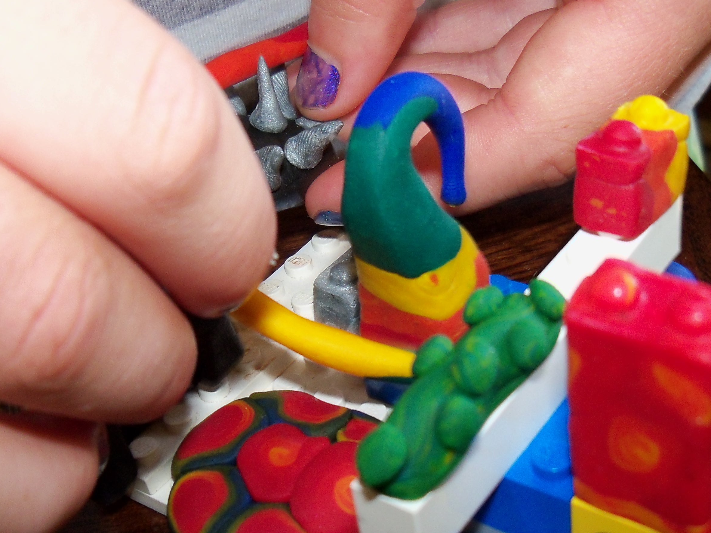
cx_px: 338
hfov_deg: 35.5
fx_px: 1109
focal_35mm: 54
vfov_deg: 26.9
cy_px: 341
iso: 200
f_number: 3.5
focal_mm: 6.2
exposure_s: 1/30
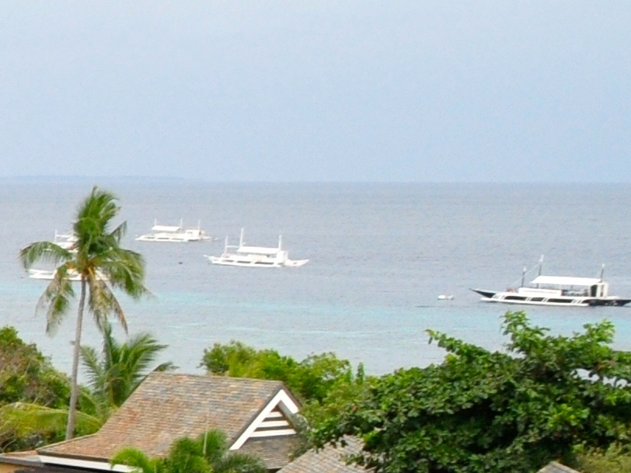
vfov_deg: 10.6
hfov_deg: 11.8
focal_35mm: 137
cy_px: 579
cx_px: -860
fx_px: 2497
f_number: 11
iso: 800
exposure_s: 1/500
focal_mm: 18
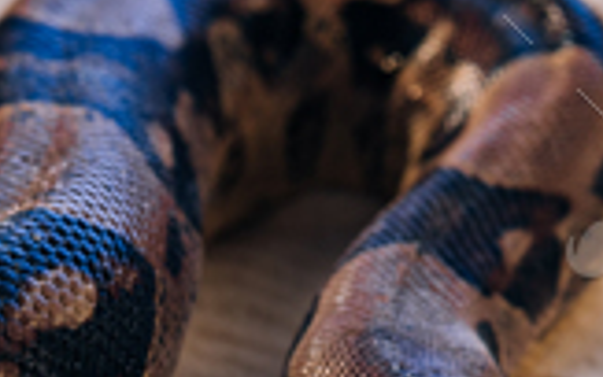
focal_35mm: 258
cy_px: 425
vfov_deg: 5.1
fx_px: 4241
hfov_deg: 8.1
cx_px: 166
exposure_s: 1/200
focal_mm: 70
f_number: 8
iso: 100
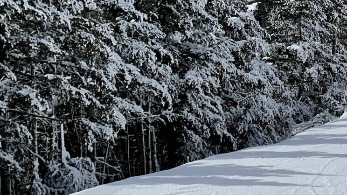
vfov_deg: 7.7
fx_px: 1435
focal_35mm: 156
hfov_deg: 13.7
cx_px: 318
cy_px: -9
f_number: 2
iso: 25
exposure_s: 1/4348
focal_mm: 6
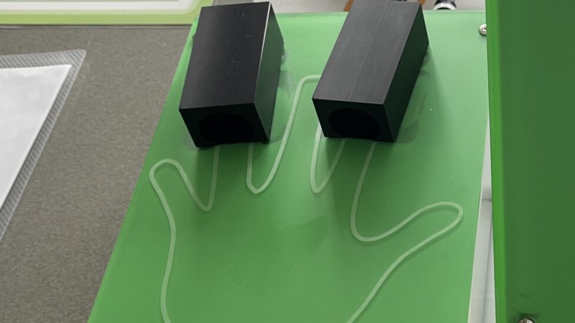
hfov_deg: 26.2
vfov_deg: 16.2
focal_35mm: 74
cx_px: 644
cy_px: 75
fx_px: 1128
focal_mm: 5.1
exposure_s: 1/122
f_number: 1.6
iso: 40
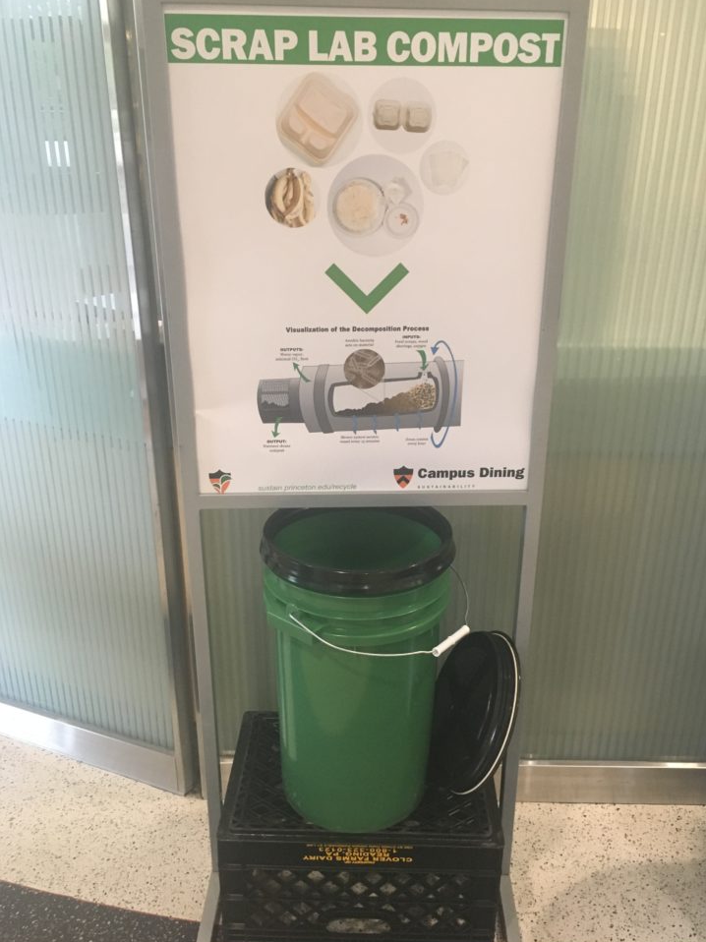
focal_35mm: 31
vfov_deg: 58.4
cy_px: 479
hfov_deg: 45.4
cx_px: 361
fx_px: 843
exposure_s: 1/17
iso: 200
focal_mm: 4.15
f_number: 2.2
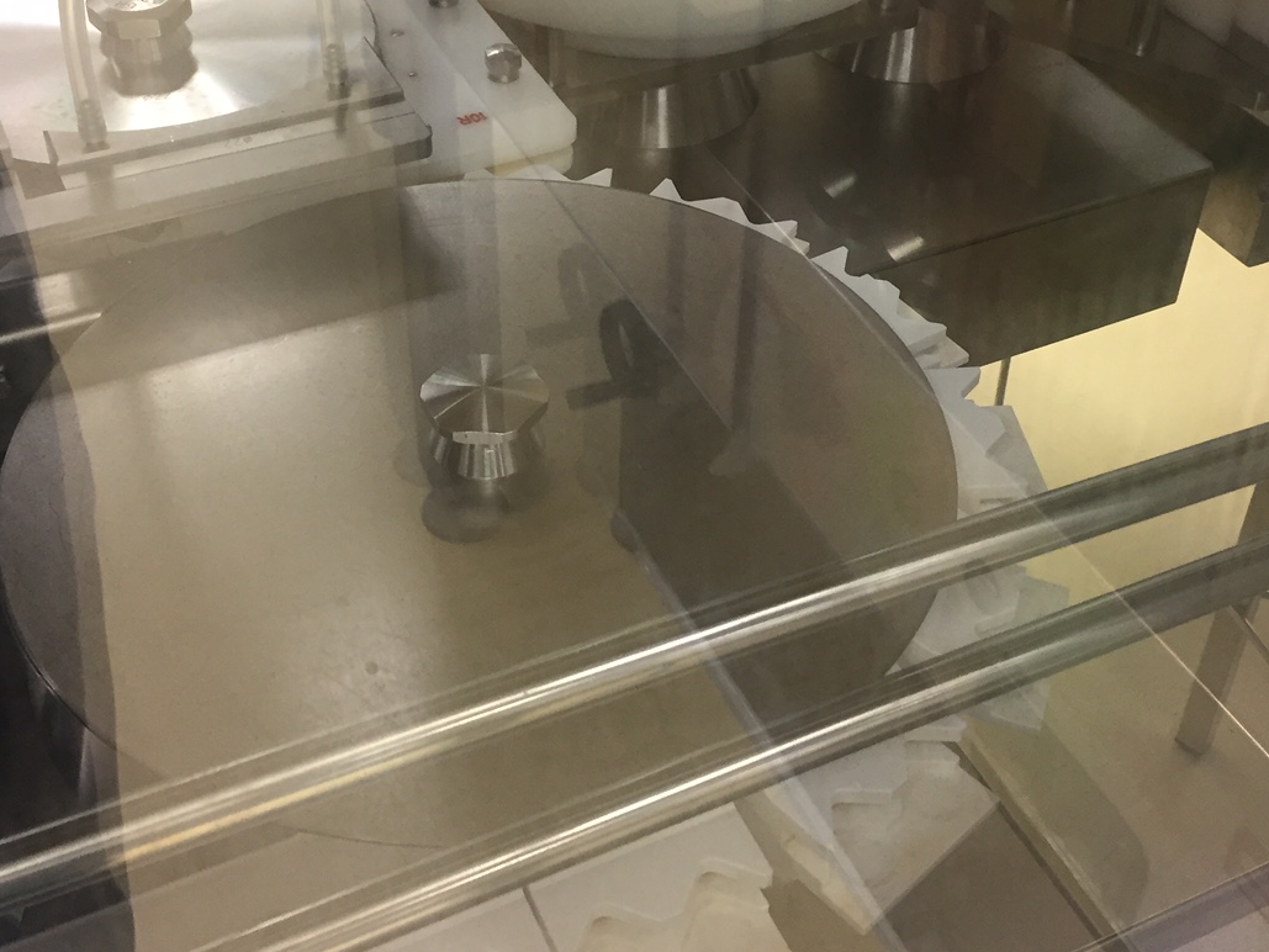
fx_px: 1687
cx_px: 645
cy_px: 301
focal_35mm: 46
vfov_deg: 31.2
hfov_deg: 41.2
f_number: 2.2
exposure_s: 1/33
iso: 160
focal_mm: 4.15
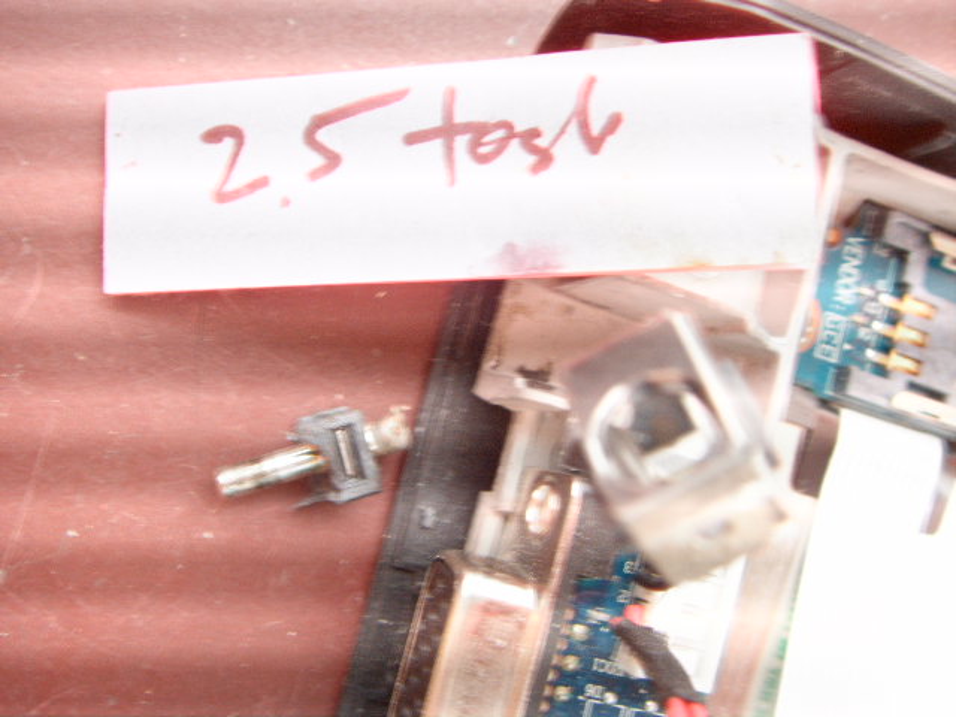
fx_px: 1077
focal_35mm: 39
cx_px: 478
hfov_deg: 47.9
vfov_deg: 36.8
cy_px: 358
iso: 152
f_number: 3.5
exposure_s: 1/20
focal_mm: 6.6
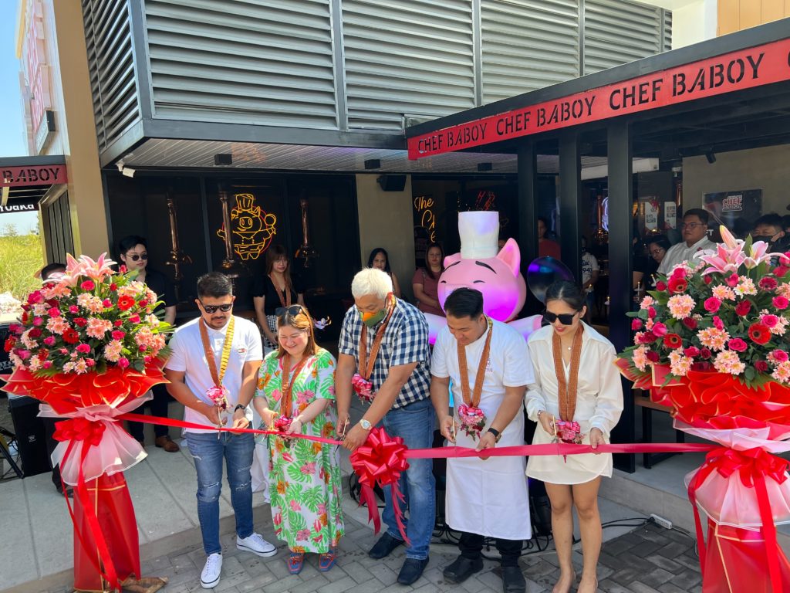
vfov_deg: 53.1
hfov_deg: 67.3
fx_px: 593
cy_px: 296
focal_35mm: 26
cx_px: 395
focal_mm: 5.7
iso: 50
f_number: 1.5
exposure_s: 1/643
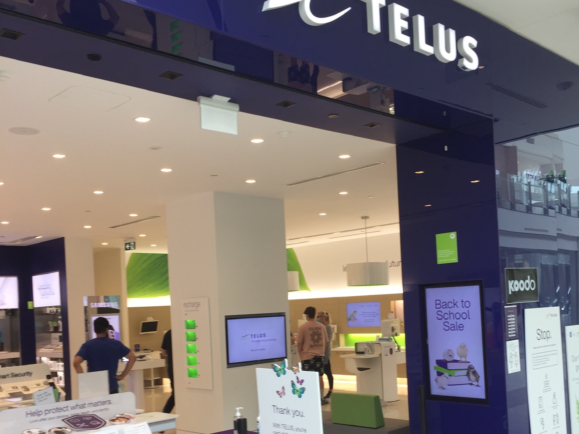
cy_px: 298
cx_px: 289
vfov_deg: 36.3
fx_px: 652
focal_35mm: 39
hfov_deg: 47.9
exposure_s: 1/120
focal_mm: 4.15
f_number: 2.2
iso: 40
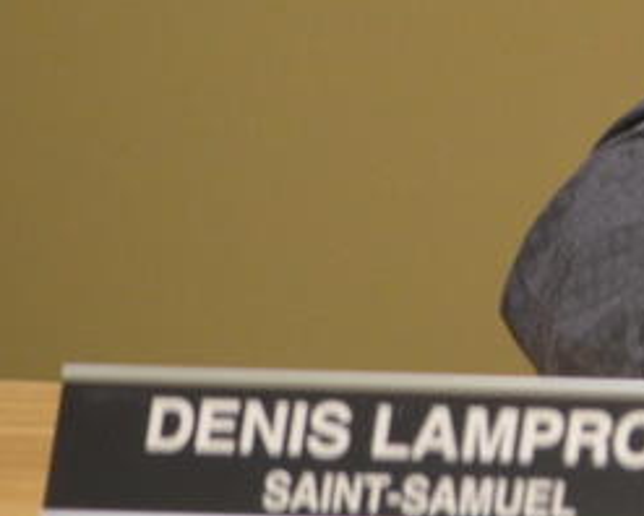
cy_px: -265
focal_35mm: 1228
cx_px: 1392
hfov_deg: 1.6
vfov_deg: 1.3
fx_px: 23424
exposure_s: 1/125
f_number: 5
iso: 1600
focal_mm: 180
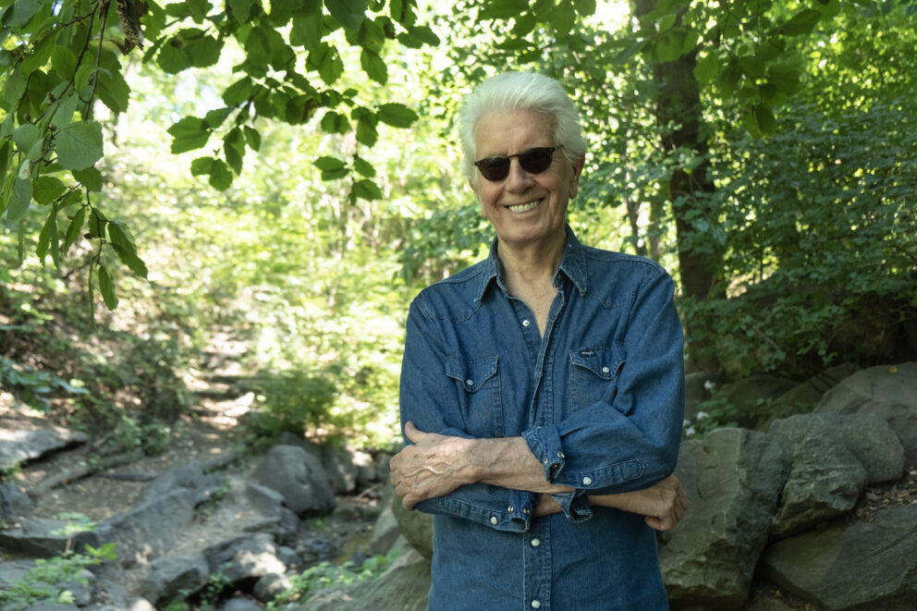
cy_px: 306
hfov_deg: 63.7
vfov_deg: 44.9
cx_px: 458
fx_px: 739
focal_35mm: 29
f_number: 2.8
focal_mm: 19.6
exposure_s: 1/90
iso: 400
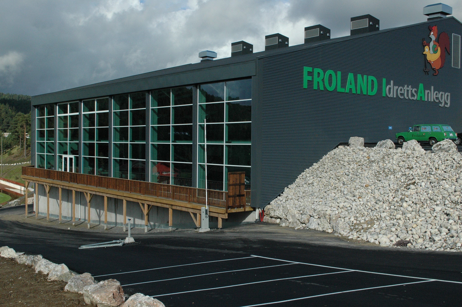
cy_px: 154
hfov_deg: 46.4
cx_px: 231
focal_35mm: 42
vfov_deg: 31.8
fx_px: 539
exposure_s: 1/640
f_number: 13
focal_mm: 28
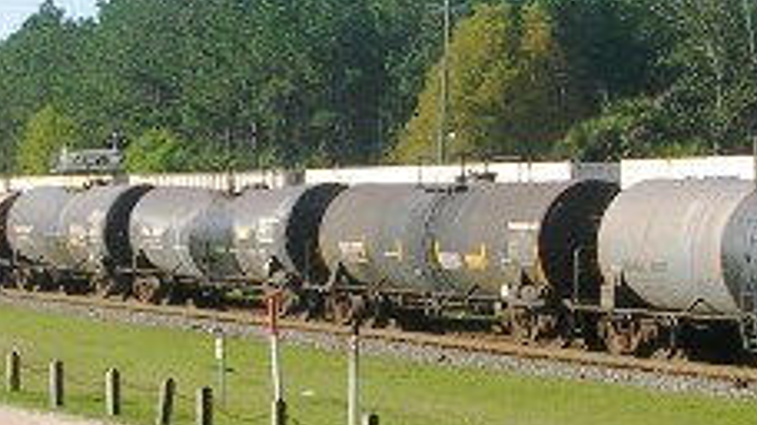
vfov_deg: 9.3
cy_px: 216
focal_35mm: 130
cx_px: 271
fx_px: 2608
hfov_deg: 16.5
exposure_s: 1/210
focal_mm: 5.8
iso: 50
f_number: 5.6
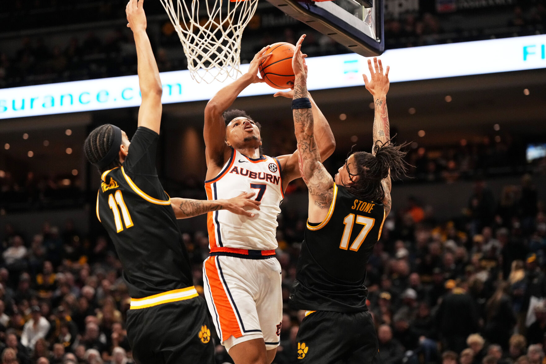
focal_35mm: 129
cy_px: 182
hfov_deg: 15.9
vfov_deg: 10.6
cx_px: 273
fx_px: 1956
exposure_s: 1/2500
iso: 6400
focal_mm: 129
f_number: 3.2
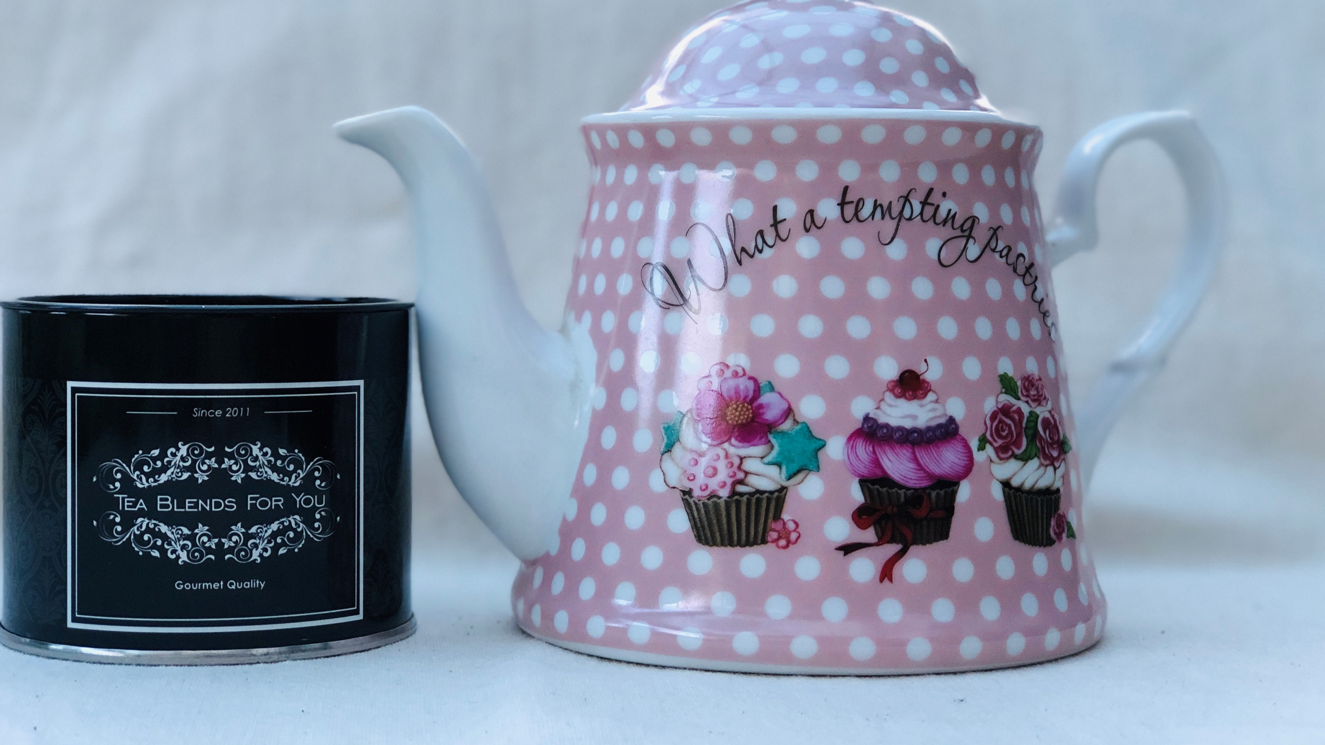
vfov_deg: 19.1
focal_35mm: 63
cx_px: 664
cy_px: 353
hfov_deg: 33.3
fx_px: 2214
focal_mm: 6.6
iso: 125
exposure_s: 1/30
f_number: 2.8
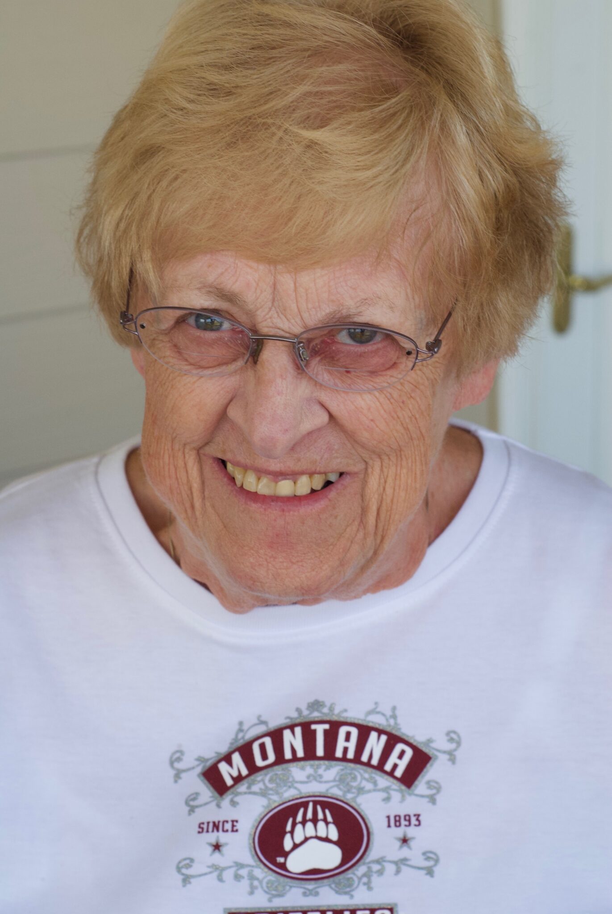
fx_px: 1907
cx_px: 306
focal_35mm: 75
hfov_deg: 18.2
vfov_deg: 27.0
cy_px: 457
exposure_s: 1/180
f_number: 7.1
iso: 400
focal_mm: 50
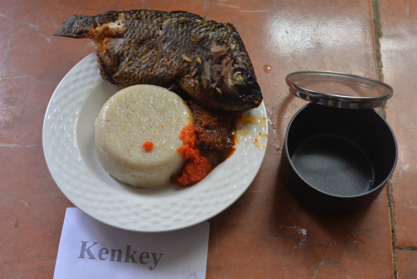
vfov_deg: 27.0
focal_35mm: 50
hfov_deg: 39.6
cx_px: 208
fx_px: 579
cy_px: 140
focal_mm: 50
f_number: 4
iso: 500
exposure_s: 1/60
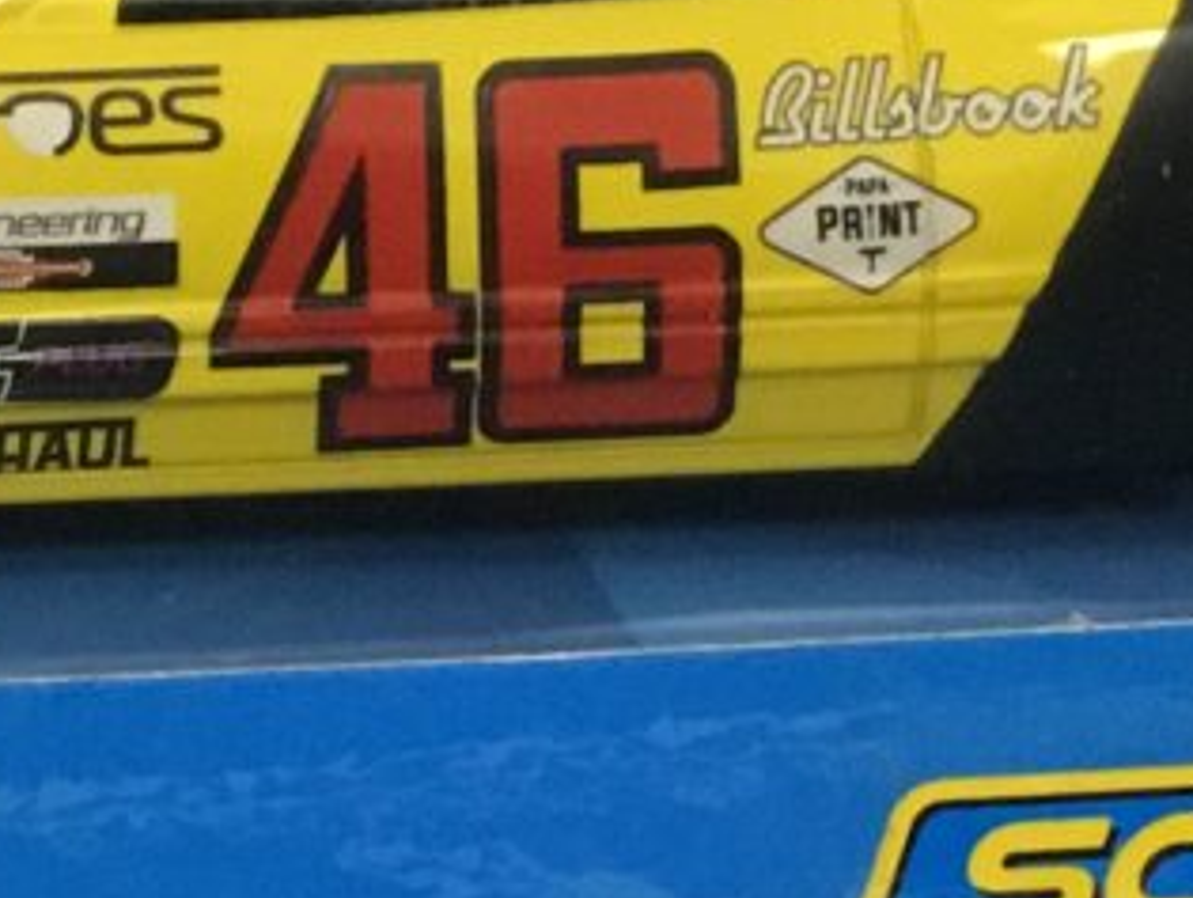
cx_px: 311
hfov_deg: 13.0
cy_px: 368
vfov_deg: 9.8
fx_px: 5210
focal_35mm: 151
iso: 250
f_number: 2.4
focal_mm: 3.3
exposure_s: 1/30
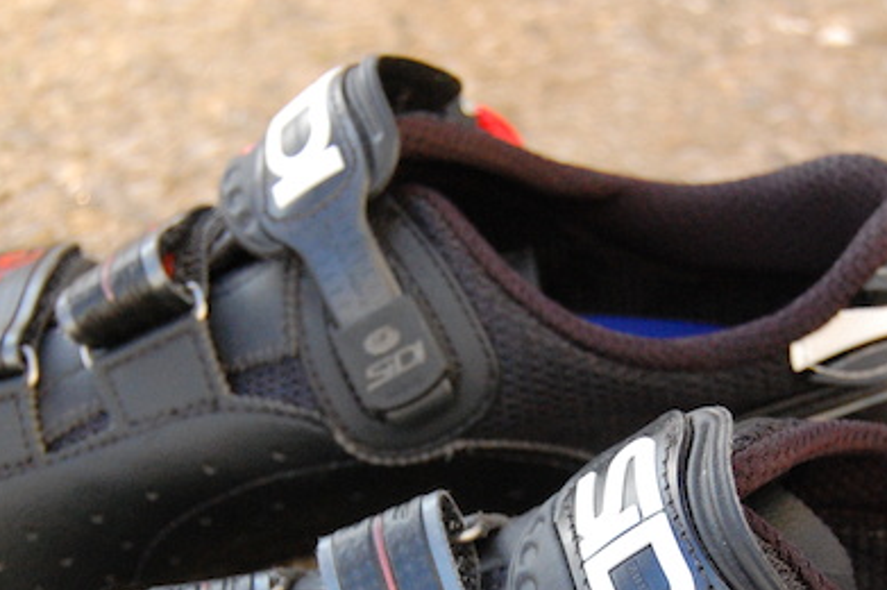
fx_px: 2265
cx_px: 501
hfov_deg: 22.1
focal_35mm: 92
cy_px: 563
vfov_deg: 14.6
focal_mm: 30
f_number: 4.2
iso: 1600
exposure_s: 1/320
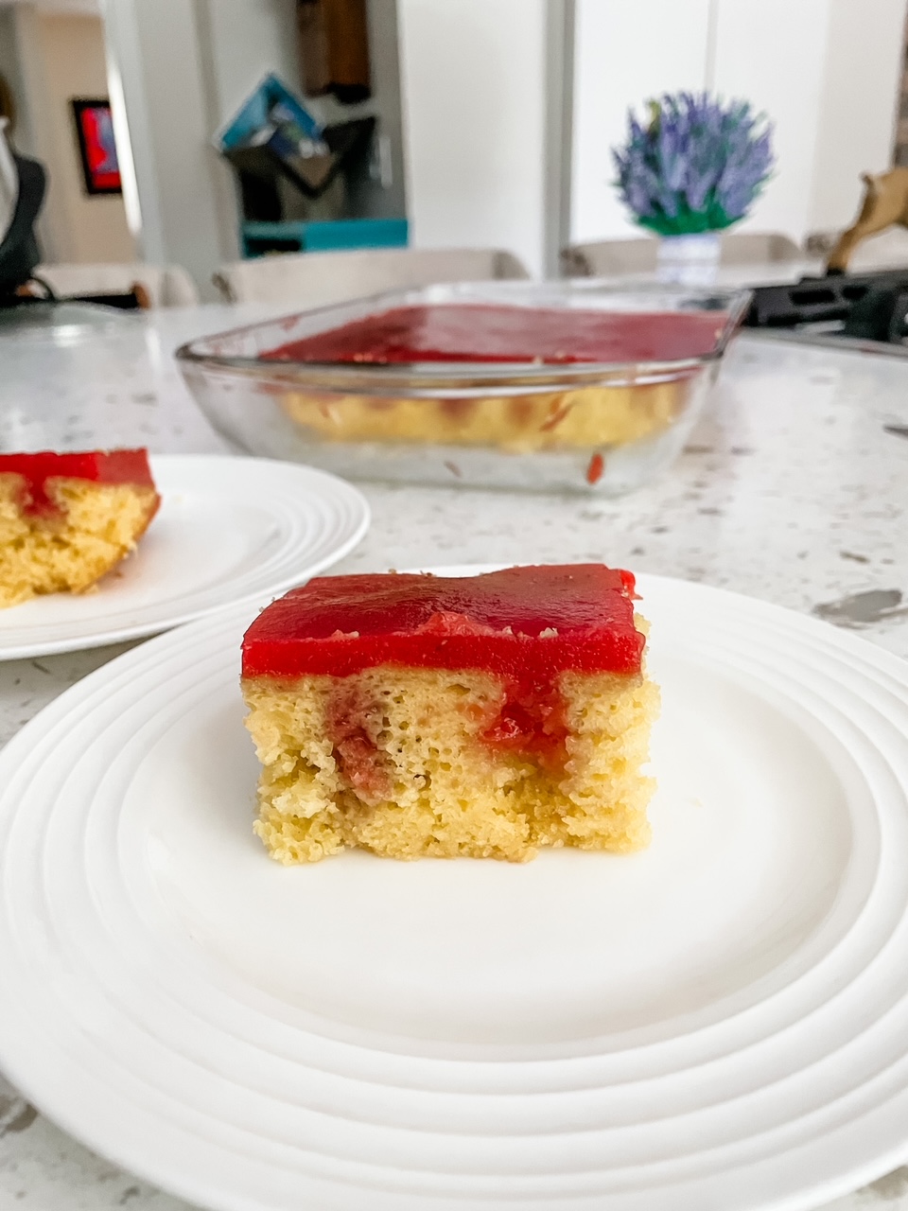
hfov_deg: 53.1
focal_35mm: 26
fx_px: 909
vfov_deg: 67.3
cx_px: 454
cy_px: 606
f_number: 1.6
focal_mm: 4.2
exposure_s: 1/60
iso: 400
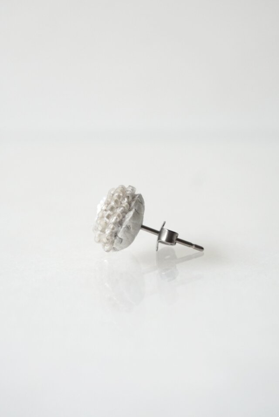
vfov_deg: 29.8
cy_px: 208
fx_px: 783
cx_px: 140
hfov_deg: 20.2
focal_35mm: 68
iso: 640
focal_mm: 45
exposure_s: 1/80
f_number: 5.6
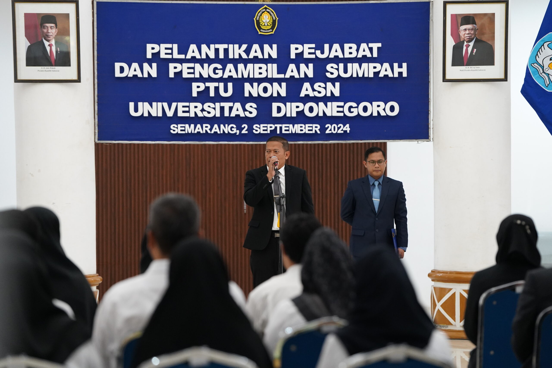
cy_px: 184
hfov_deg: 15.0
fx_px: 2101
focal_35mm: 137
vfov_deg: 10.0
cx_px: 276
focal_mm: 137
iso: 5000
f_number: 3.5
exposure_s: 1/125
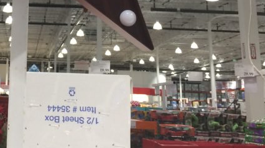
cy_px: -67
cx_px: 35
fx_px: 534
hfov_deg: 27.1
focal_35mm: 76
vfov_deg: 14.8
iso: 64
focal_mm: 4.15
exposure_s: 1/30
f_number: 2.2
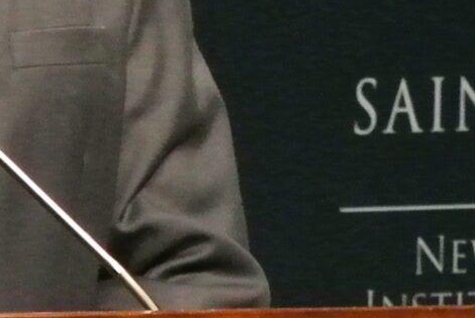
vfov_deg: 0.9
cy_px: 141
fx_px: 21369
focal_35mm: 1617
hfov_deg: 1.3
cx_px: 15
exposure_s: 1/60
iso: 3200
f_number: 5.6
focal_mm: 110
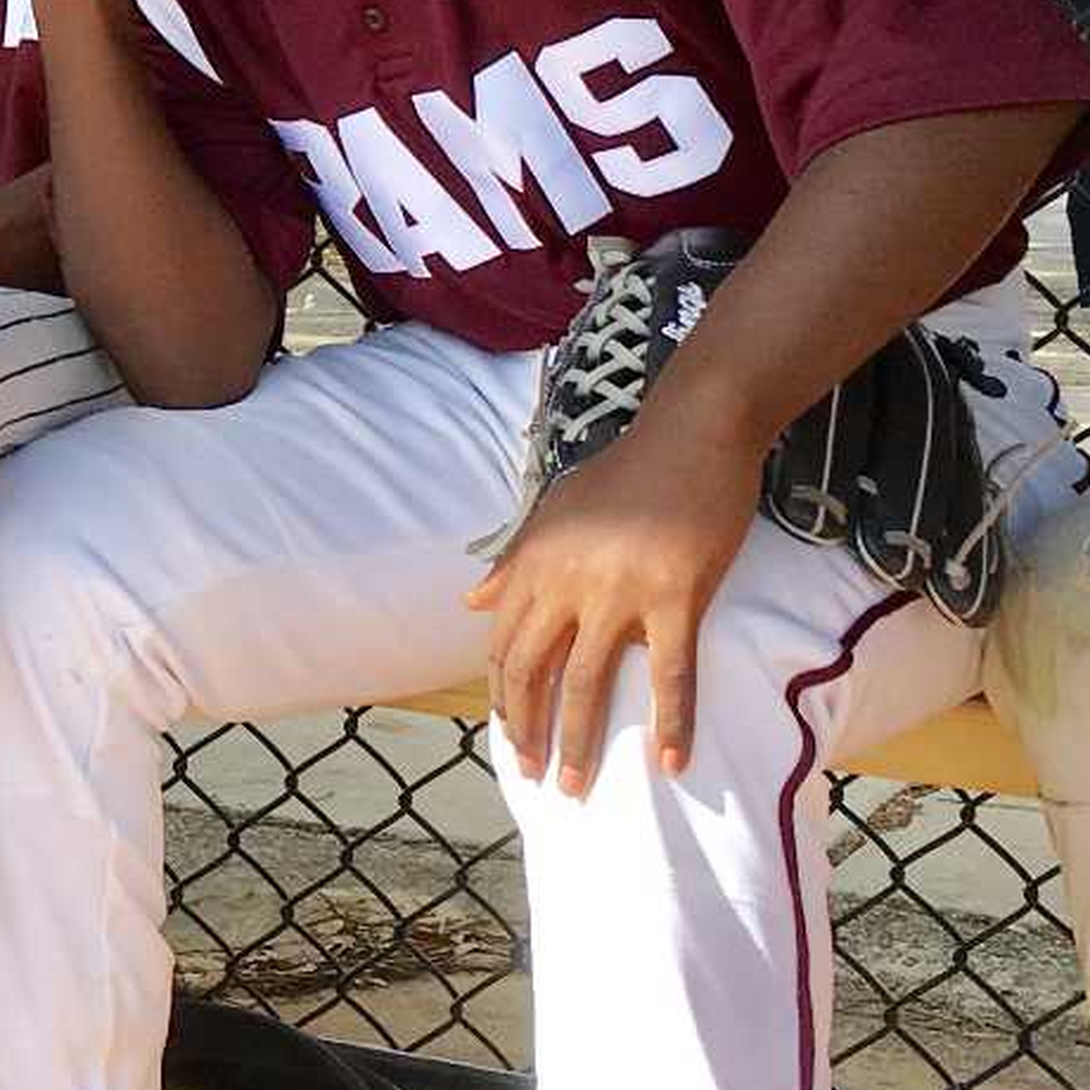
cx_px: -479
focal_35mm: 114
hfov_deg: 14.4
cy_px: 137
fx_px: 4061
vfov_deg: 15.1
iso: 25
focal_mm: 4.15
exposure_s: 1/663
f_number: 2.2
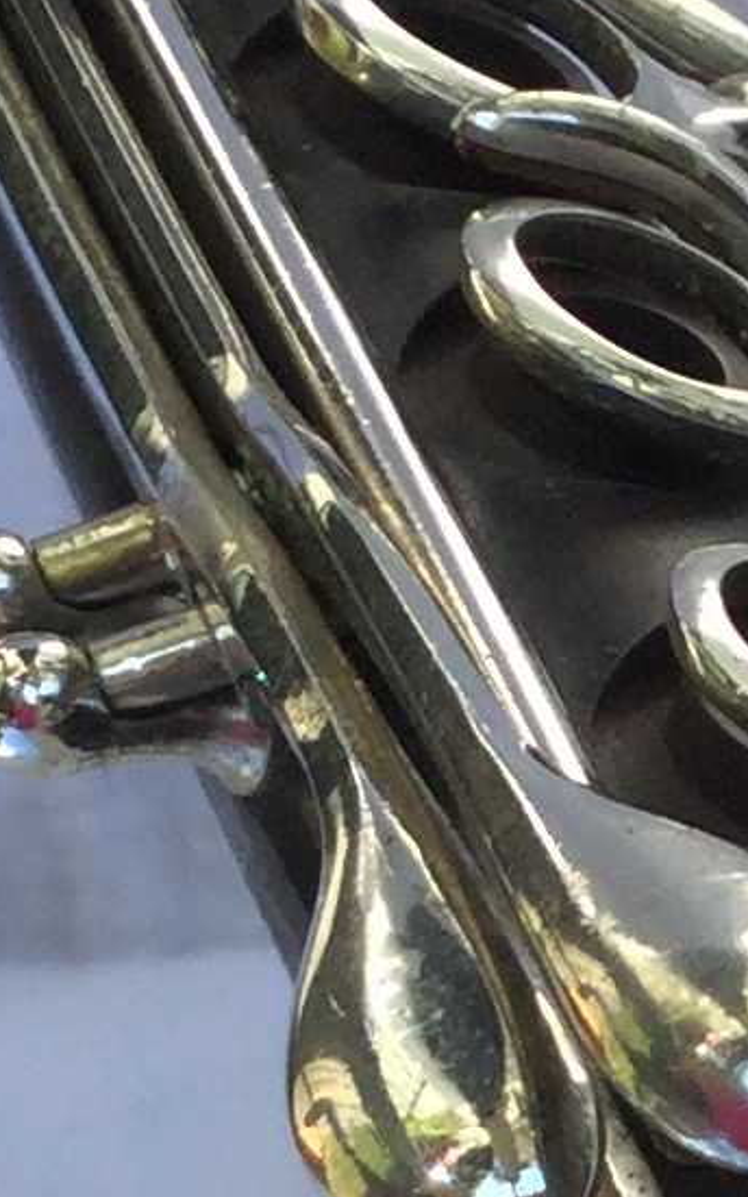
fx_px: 6357
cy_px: 1058
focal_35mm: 195
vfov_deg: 10.7
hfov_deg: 6.7
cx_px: 1015
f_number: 2.4
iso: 25
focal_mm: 3.3
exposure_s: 1/241
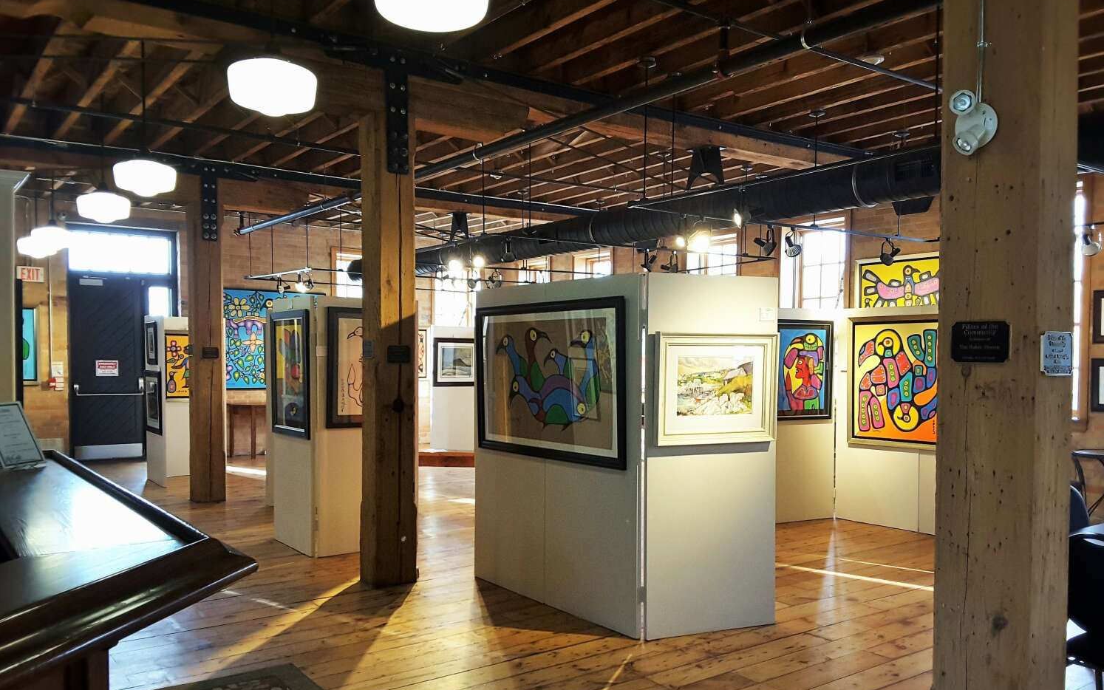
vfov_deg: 38.2
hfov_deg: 58.1
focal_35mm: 33
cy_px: 404
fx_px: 993
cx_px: 553
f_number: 1.9
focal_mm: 2.9
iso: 80
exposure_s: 1/30
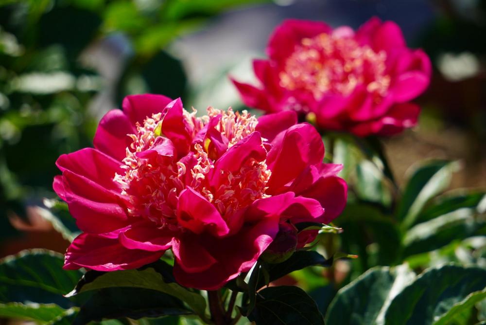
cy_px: 162
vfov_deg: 5.8
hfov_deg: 8.6
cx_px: 243
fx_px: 3221
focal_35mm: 238
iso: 125
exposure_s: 1/250
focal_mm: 159
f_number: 6.3
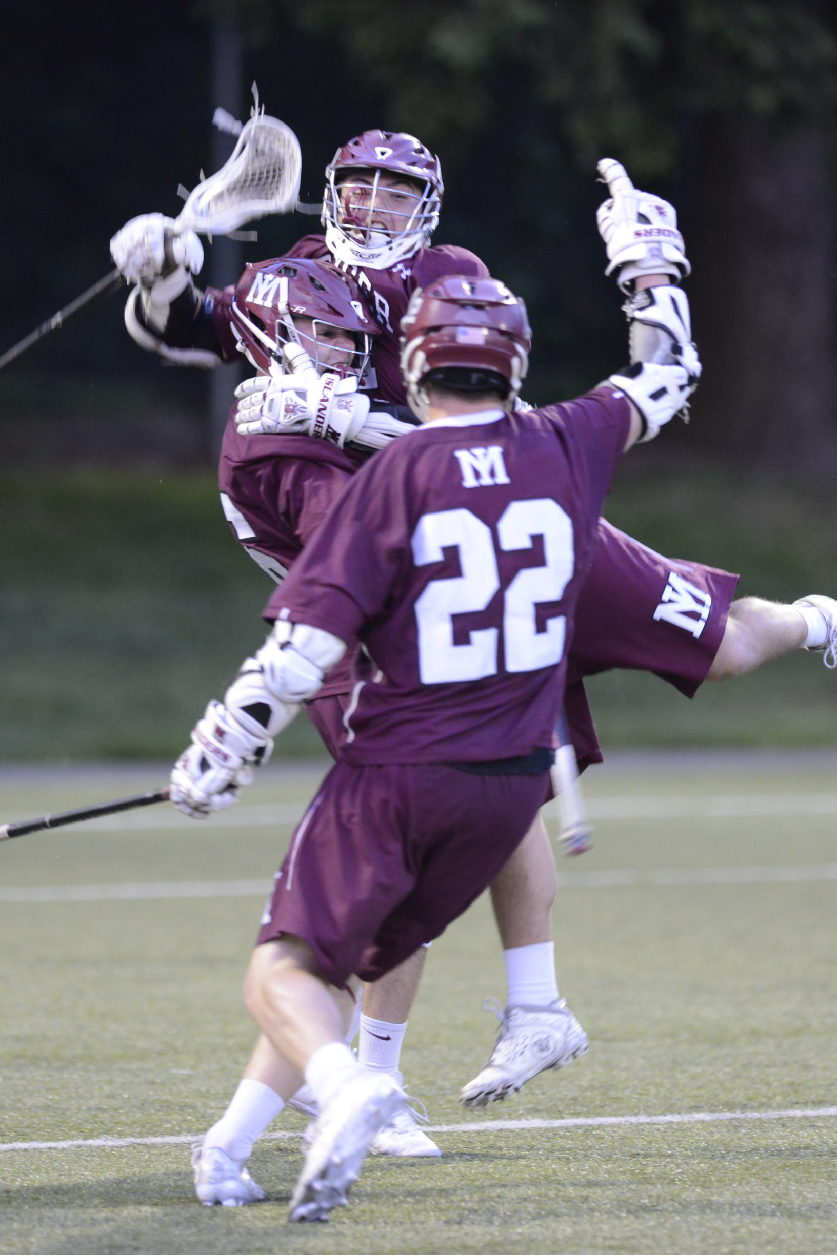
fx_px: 15732
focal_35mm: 451
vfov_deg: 4.6
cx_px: 418
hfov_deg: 3.0
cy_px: 629
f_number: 2.8
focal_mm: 300
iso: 3200
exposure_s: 1/250
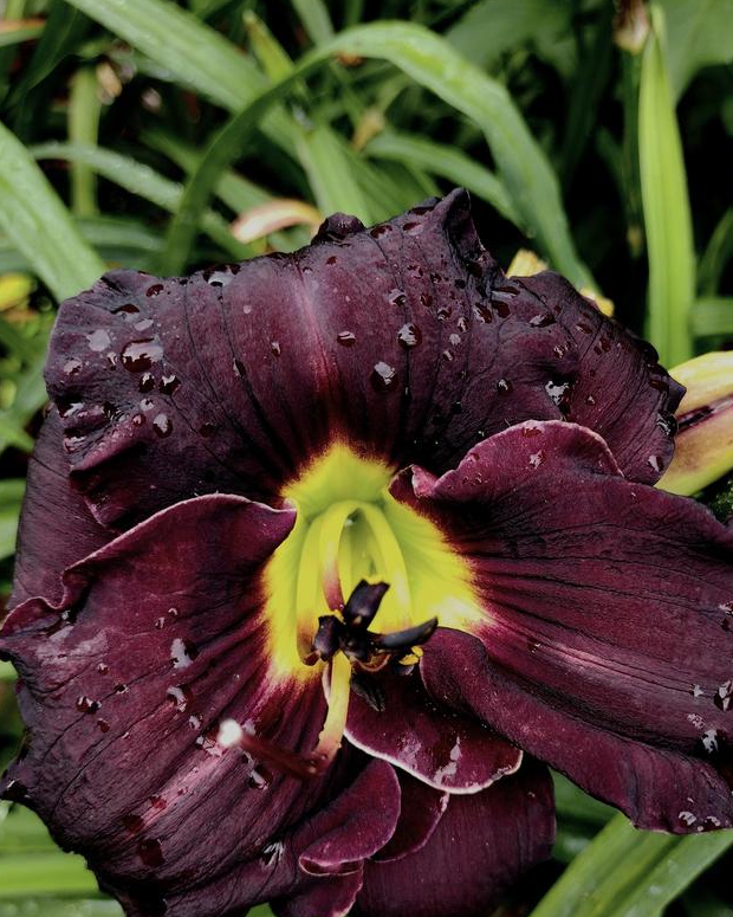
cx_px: 394
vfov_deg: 52.6
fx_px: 922
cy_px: 528
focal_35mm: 34
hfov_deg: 43.3
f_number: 1.7
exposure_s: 1/120
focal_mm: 4.71
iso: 169
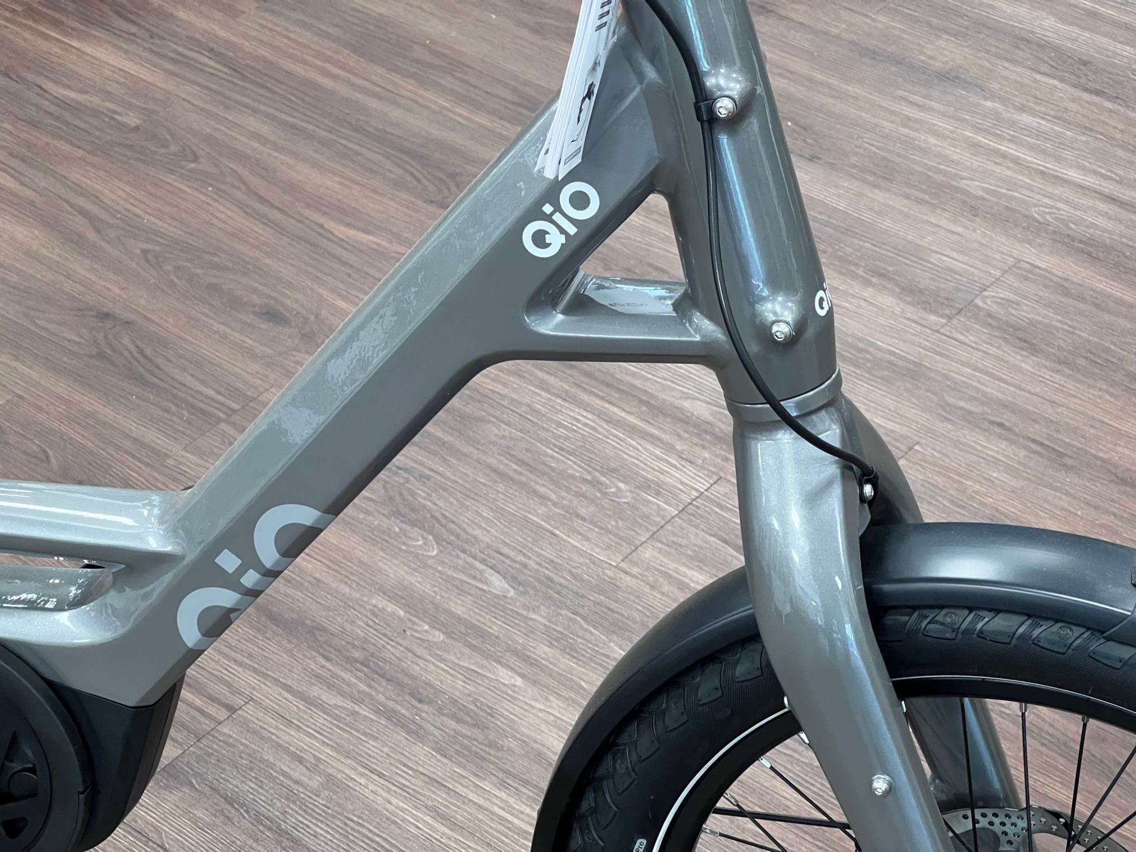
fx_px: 2527
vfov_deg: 19.1
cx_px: 568
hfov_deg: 25.3
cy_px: 426
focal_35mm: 77
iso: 400
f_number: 2.8
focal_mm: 9
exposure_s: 1/50
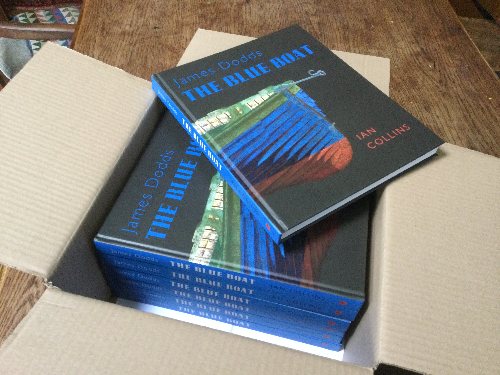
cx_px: 250
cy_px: 188
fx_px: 448
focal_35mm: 31
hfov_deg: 58.4
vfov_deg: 45.4
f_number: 2.4
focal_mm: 3.3
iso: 200
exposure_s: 1/25
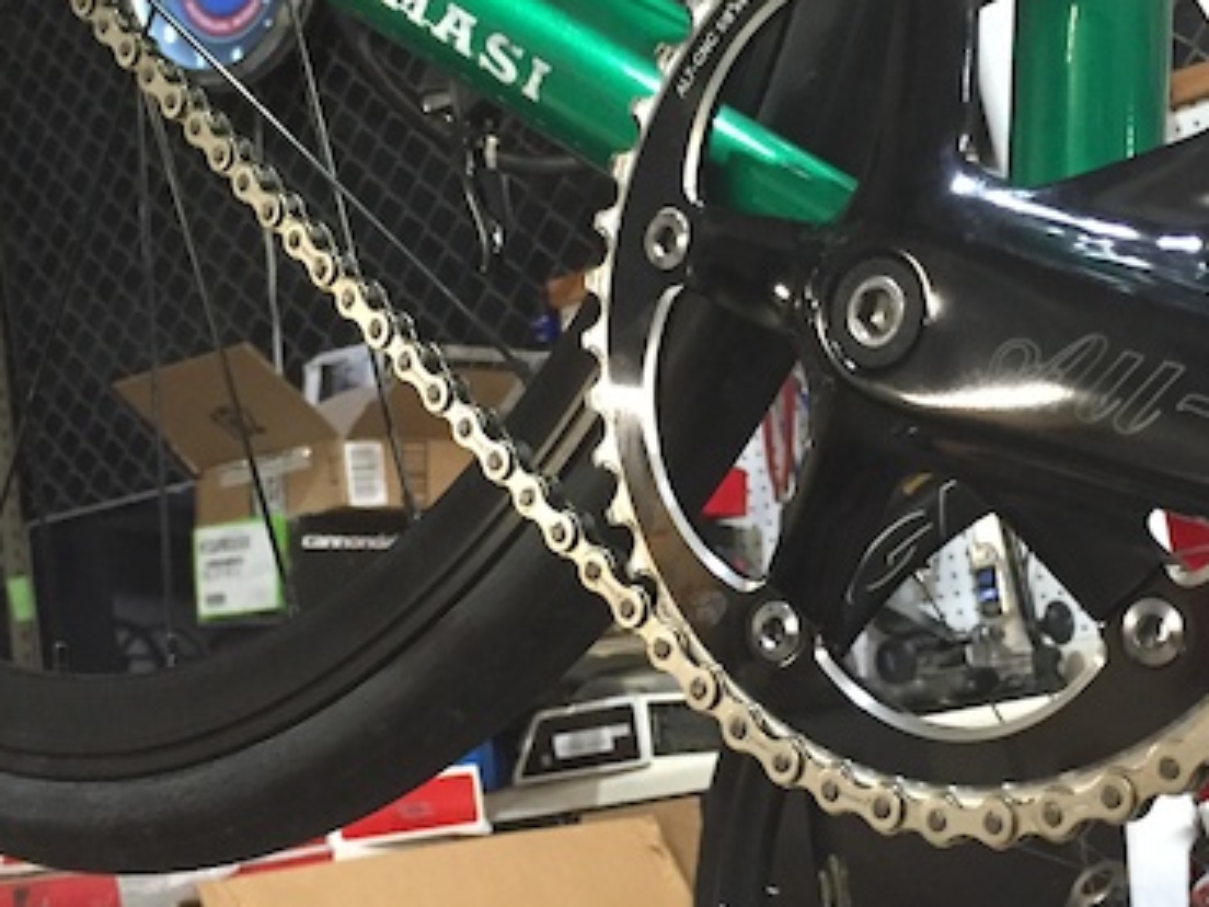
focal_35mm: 63
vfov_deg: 23.3
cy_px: 430
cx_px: 762
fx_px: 2200
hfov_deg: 30.6
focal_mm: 4.15
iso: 250
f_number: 2.2
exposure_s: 1/30
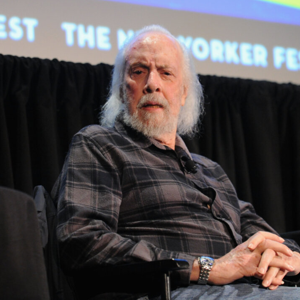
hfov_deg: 12.1
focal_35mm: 144
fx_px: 1412
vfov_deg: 12.1
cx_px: 156
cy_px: 150
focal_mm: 112
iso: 3200
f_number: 3.2
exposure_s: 1/160
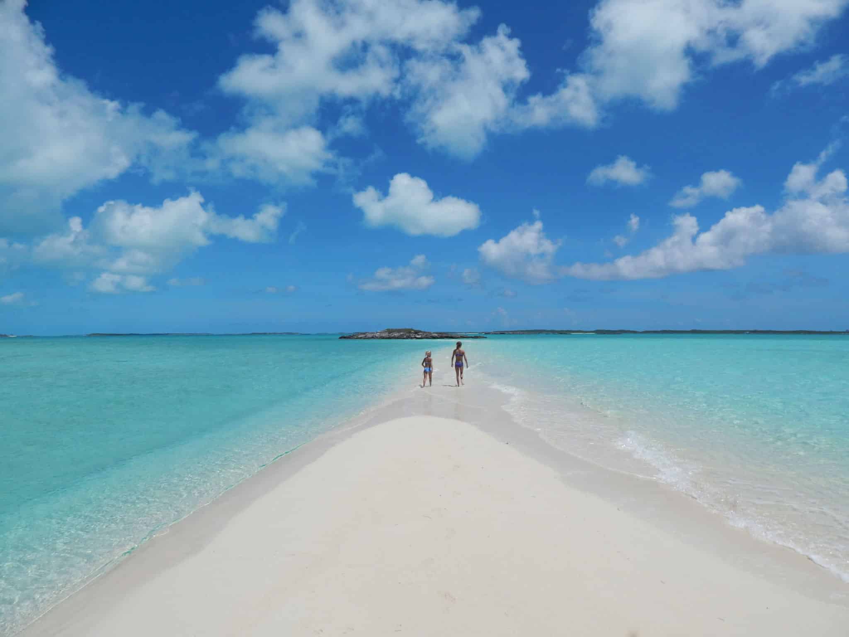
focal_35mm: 23
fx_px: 564
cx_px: 424
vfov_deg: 58.9
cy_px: 318
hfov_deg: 73.9
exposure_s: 1/1250
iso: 125
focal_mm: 4
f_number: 6
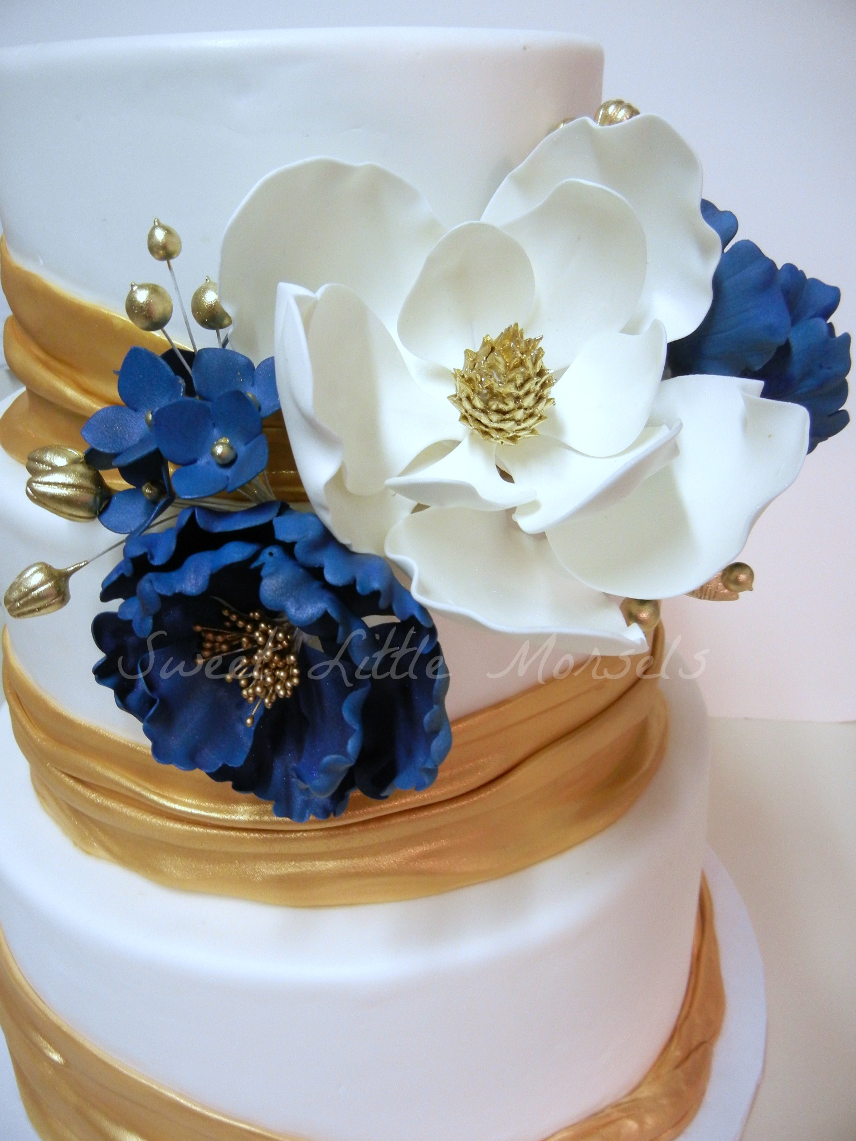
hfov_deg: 46.8
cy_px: 570
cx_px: 428
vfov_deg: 60.0
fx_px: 989
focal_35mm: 30
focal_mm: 5.4
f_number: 3.5
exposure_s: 1/23.3
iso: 400
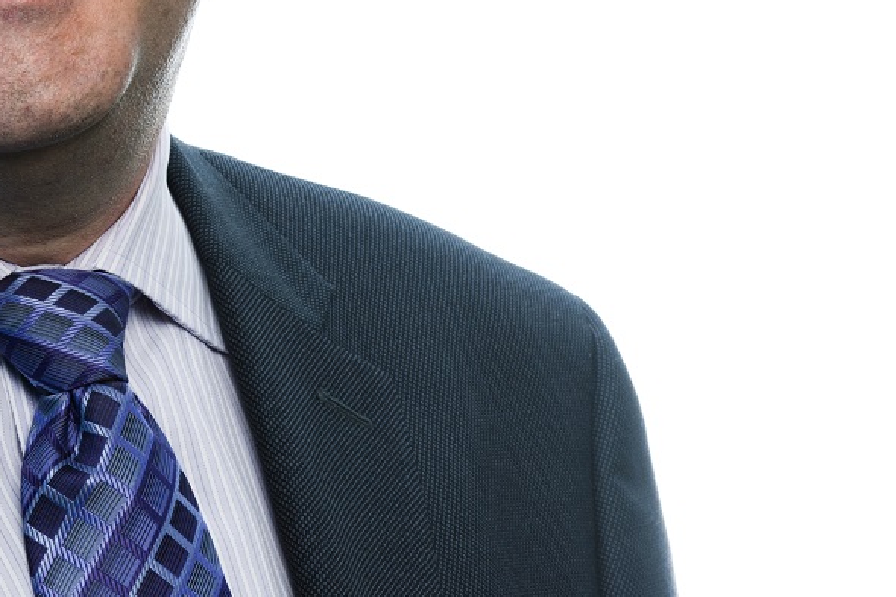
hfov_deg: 12.2
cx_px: 0
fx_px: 4130
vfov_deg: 8.2
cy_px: -81
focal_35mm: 166
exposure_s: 1/125
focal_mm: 70
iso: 200
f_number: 10
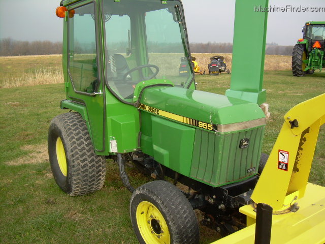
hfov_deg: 49.0
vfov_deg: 37.7
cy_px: 122
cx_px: 162
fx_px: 357
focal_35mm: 38
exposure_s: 1/250
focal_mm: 6.3
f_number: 2.8
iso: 50
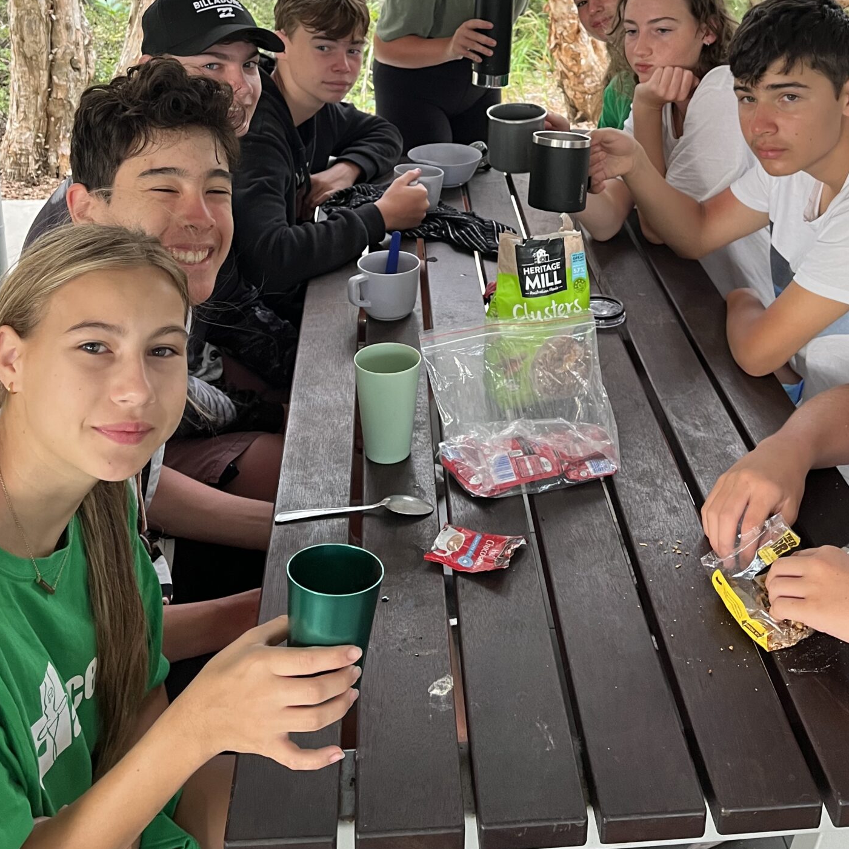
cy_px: 130
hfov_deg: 39.9
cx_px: 501
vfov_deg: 38.0
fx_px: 1165
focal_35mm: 42
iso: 125
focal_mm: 5.1
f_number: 1.6
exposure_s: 1/97
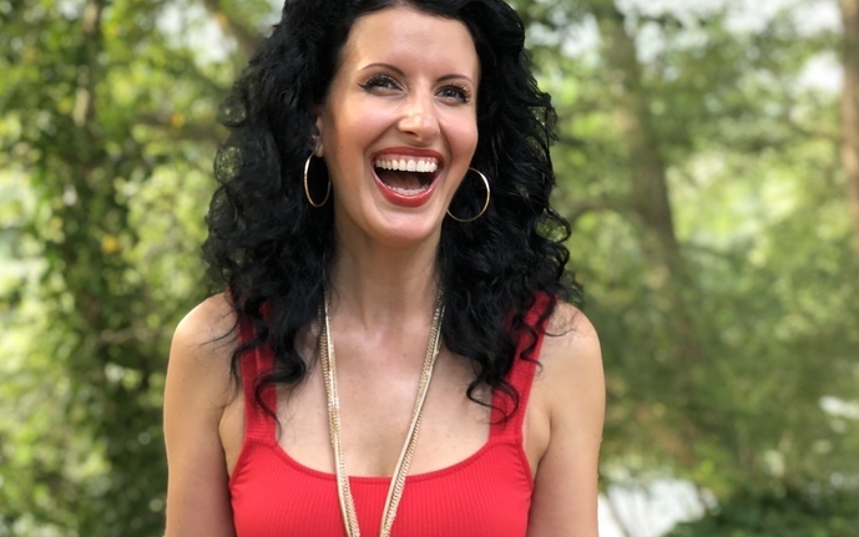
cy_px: 277
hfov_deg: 36.3
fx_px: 1311
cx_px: 431
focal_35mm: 56
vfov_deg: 23.2
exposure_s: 1/60
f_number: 2.4
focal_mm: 6
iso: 80
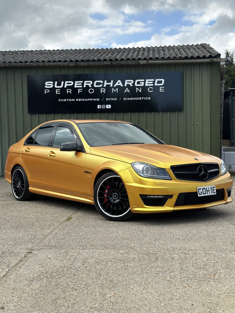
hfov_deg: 30.3
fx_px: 434
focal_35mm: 48
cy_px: 156
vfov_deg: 39.7
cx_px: 118
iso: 64
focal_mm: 6.86
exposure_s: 1/2160
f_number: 1.78
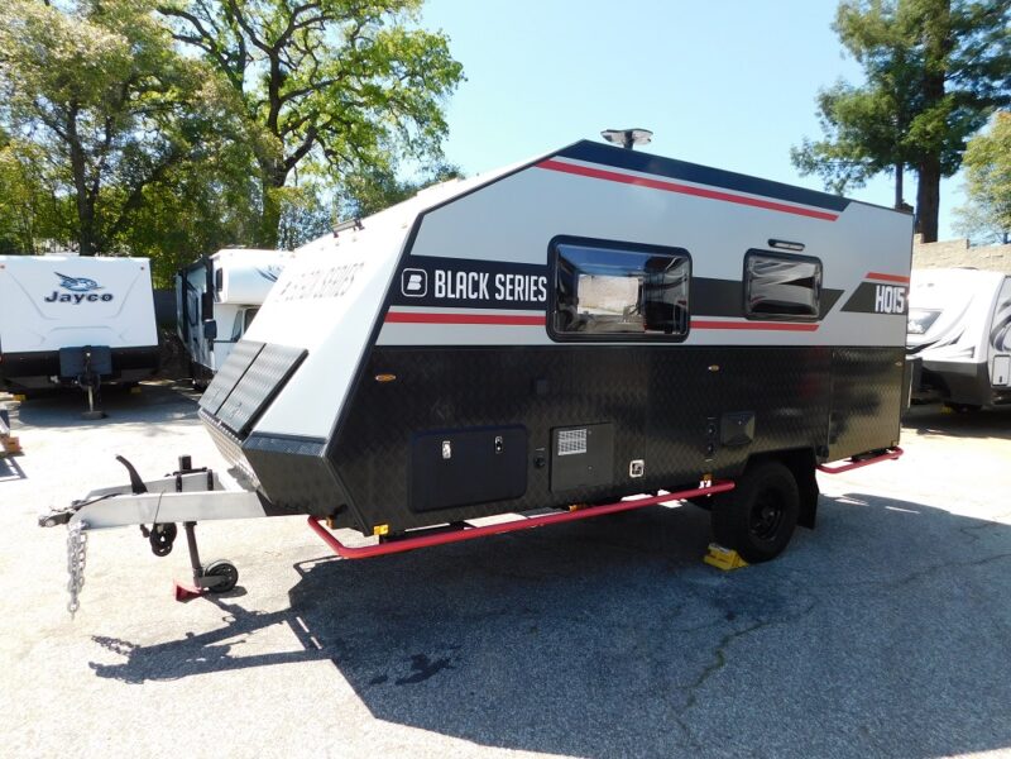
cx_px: 506
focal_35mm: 23
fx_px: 672
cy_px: 380
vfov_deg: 58.9
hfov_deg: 73.9
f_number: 3
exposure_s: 1/500
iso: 125
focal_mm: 4
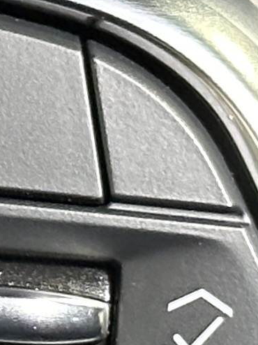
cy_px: 279
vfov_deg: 5.1
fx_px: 3899
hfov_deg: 3.7
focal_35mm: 392
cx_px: -371
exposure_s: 1/30
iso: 500
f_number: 1.78
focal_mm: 6.86
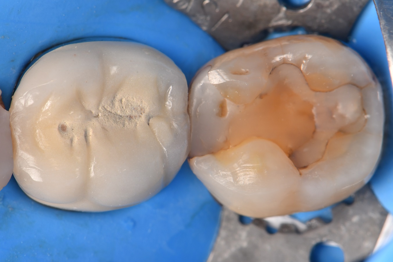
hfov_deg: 13.1
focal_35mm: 157
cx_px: 196
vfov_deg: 8.7
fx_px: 1713
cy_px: 131
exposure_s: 1/200
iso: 200
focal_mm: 105
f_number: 32
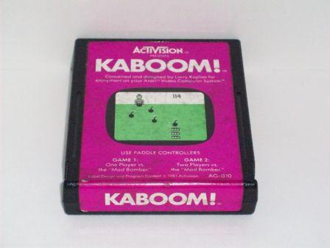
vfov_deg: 13.3
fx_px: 1058
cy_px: 124
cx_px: 165
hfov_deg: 17.7
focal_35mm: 111
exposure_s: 1/257
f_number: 5.2
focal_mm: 18.6
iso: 400
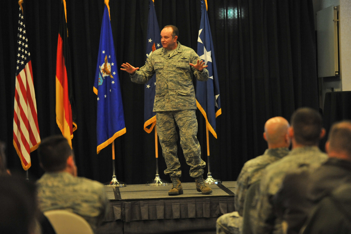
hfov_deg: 15.2
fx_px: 1315
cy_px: 117
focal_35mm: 135
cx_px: 176
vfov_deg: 10.1
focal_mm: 135
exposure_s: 1/80
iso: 2500
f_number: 2.8
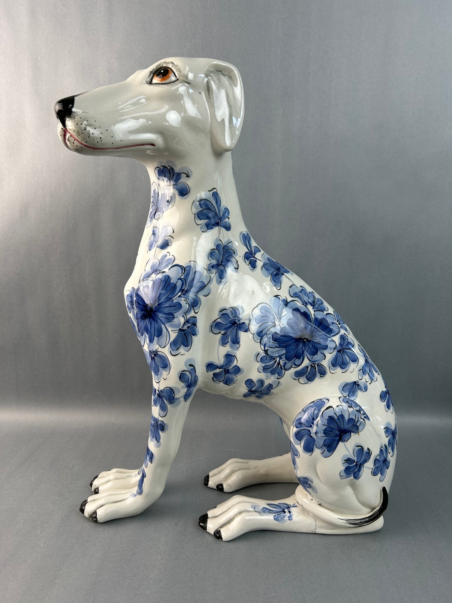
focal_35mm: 26
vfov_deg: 67.3
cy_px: 302
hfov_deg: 53.1
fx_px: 453
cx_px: 226
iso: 32
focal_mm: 5.7
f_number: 1.5
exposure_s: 1/120
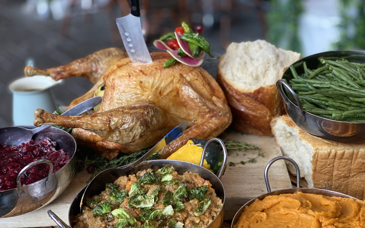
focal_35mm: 56
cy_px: 138
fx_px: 557
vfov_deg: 23.1
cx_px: 184
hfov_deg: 36.3
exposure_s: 1/73
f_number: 2
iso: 250
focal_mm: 6
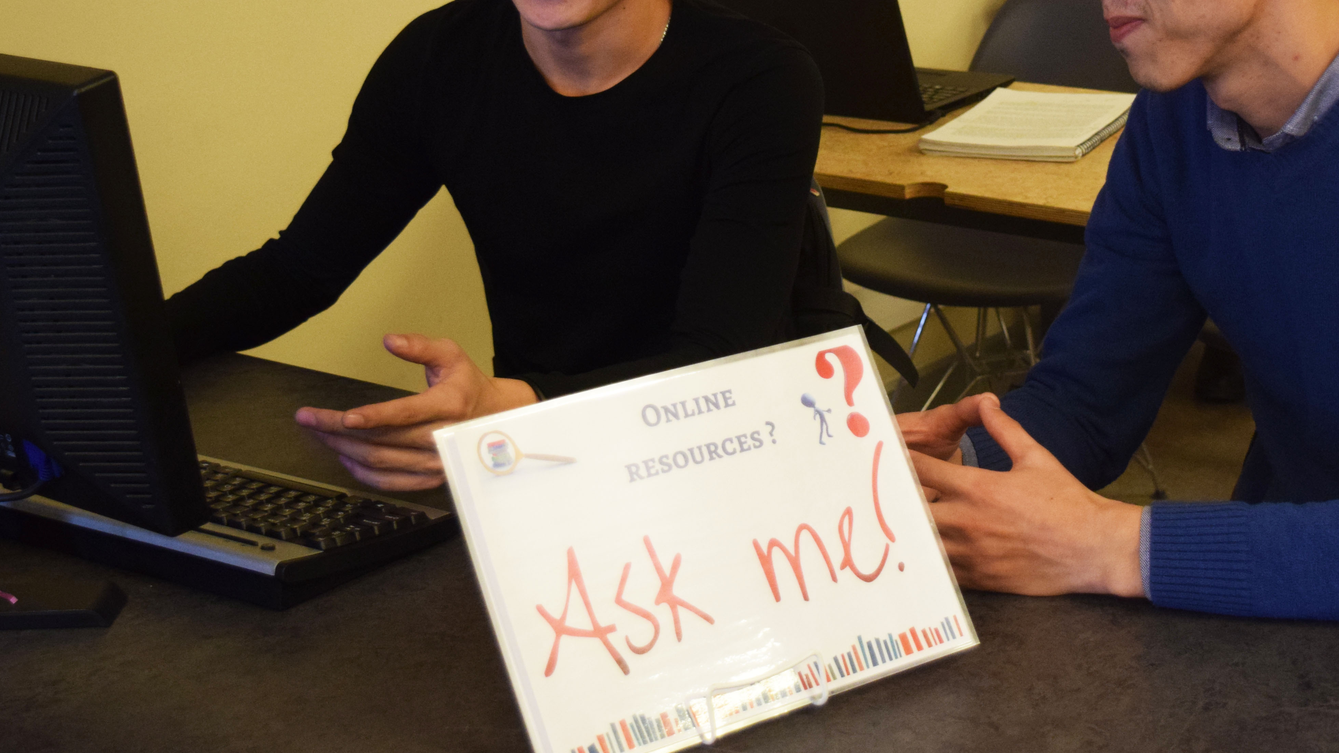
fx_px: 2556
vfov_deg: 16.6
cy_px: 101
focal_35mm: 72
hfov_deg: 29.1
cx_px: 895
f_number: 4.2
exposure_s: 1/60
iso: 1400
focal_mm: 30
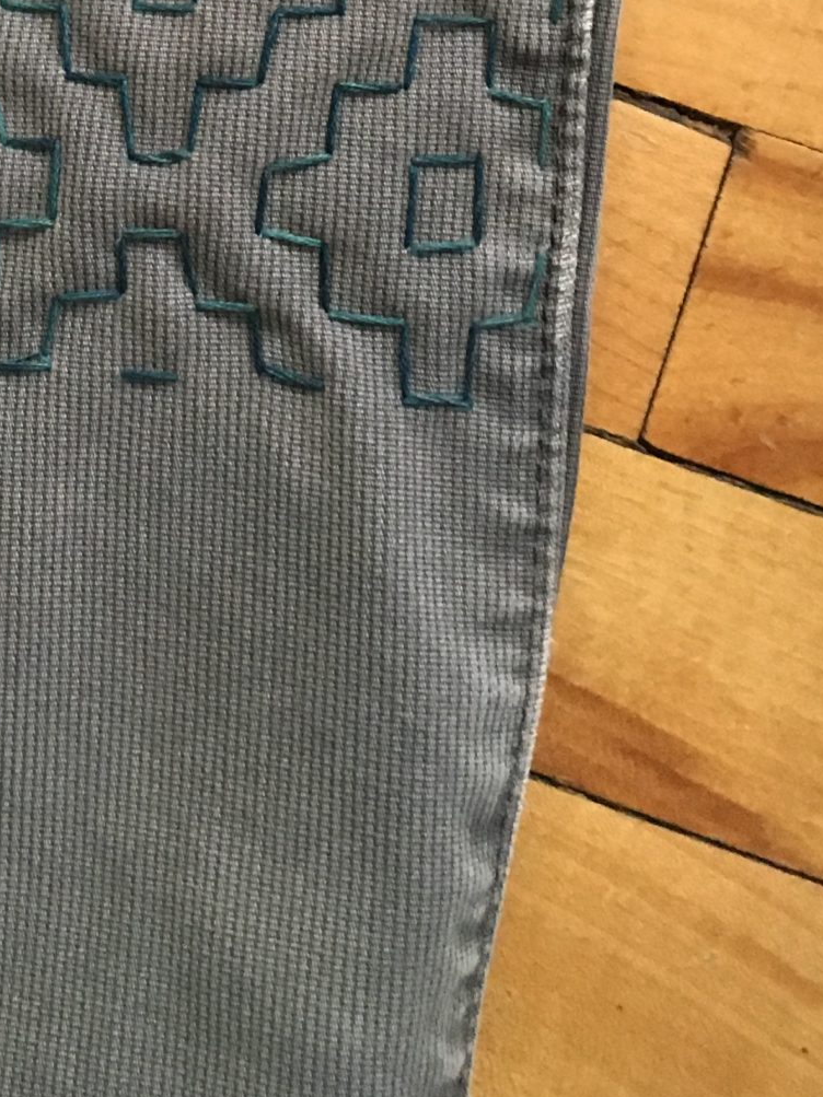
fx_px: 2346
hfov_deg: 19.1
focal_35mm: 74
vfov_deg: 24.0
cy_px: -219
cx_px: -73
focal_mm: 4.15
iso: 200
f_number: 2.2
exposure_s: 1/20
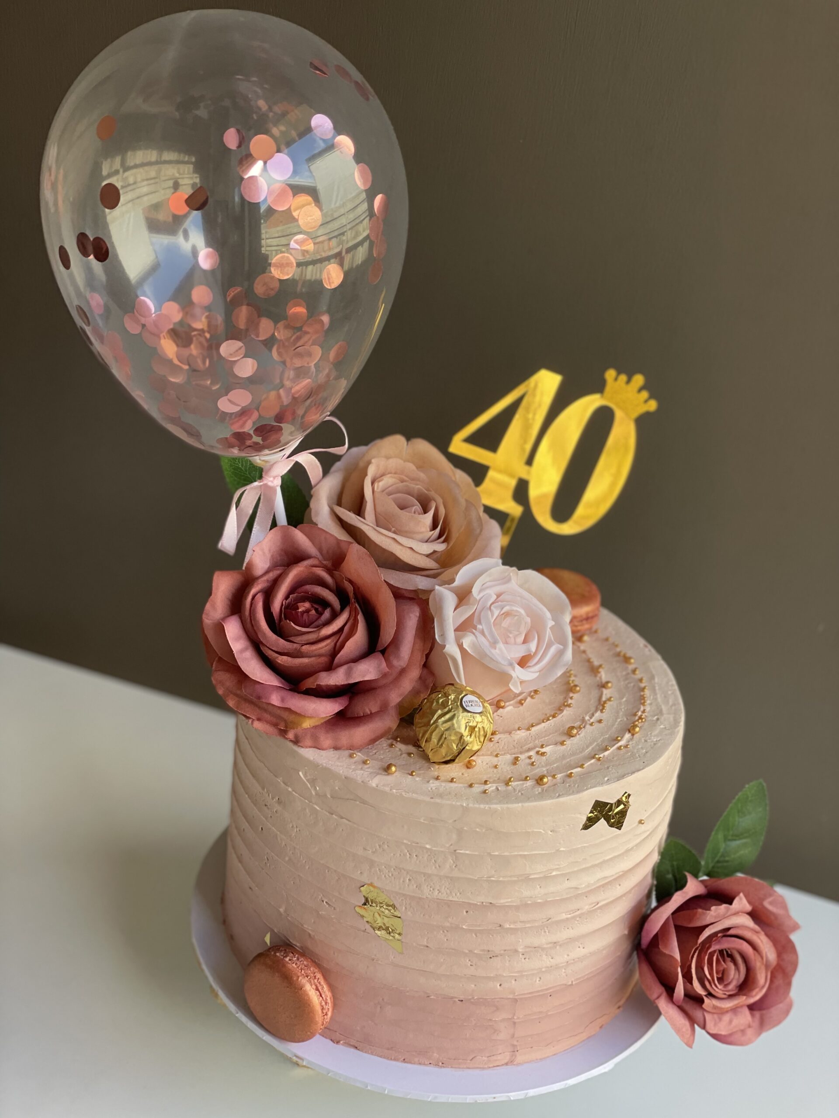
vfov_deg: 36.8
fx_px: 1680
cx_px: 420
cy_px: 559
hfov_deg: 28.0
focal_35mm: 52
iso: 32
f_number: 2
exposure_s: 1/122
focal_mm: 6
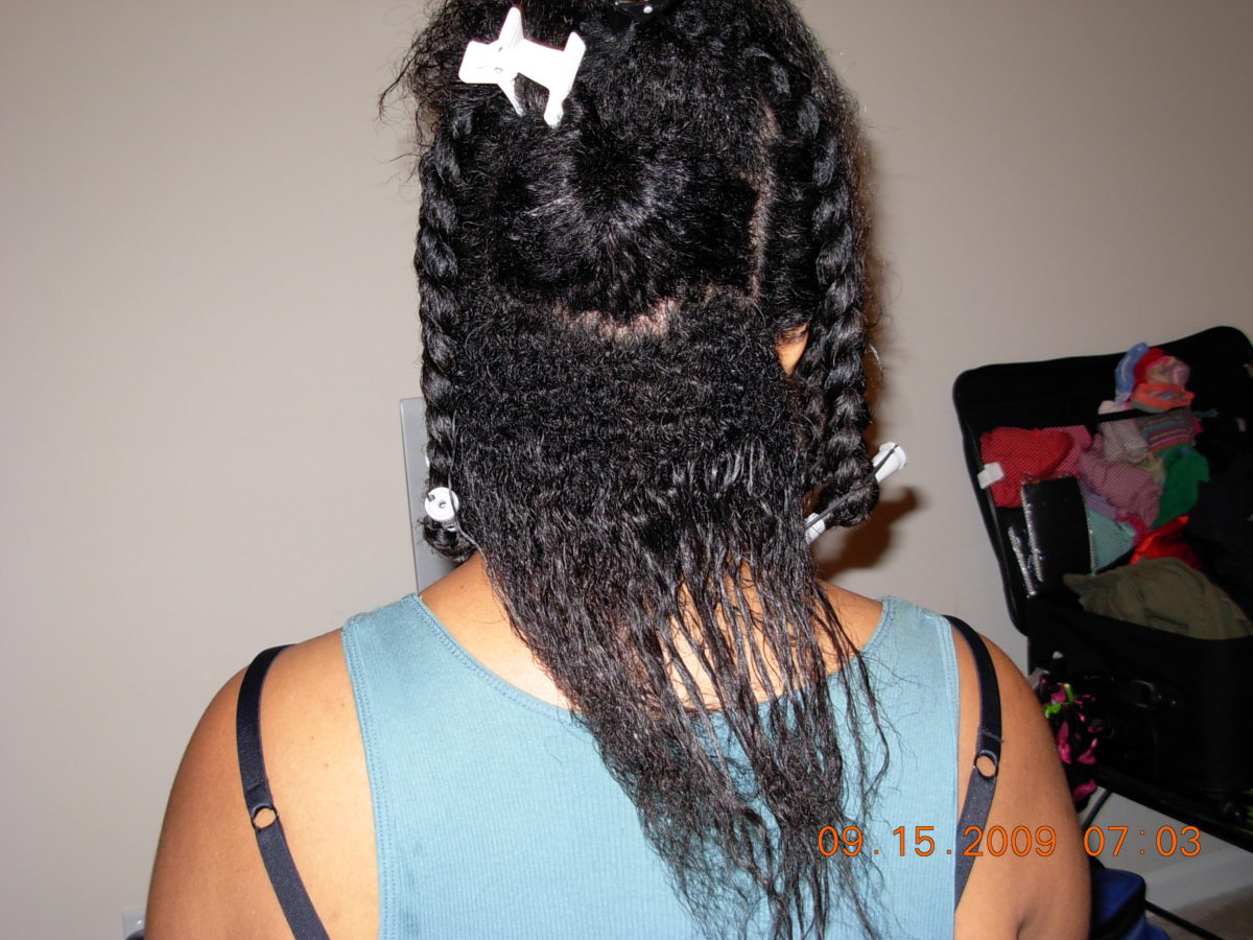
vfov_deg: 32.2
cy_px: 470
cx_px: 626
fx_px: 1629
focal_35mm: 45
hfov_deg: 42.1
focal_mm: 7.5
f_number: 3.1
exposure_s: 1/22.6
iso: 79
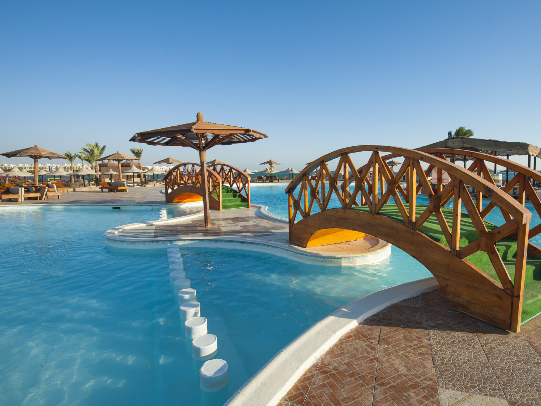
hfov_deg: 87.3
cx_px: 305
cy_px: 196
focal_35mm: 18
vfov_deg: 71.6
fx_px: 281
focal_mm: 16
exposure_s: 1/250
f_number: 11
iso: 200
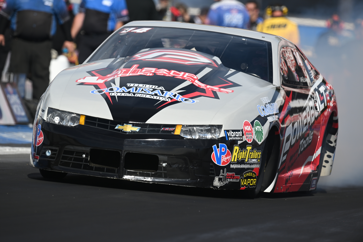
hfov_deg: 4.1
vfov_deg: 2.7
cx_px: 182
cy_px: 121
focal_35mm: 500
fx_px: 5040
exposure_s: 1/1600
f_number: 9
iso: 250
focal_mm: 500
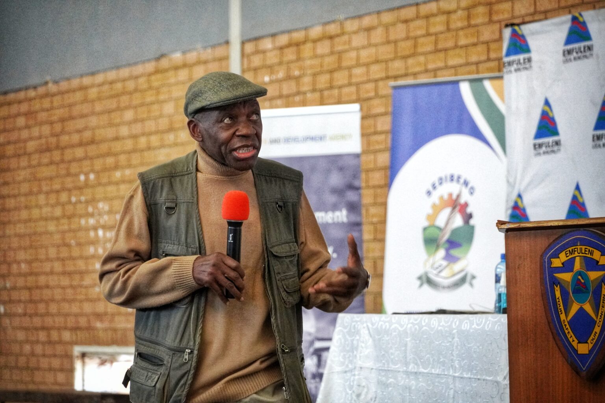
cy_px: 202
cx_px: 302
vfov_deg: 6.8
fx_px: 3403
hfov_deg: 10.2
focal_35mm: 202
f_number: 5.6
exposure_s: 1/250
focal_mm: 135
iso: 6400
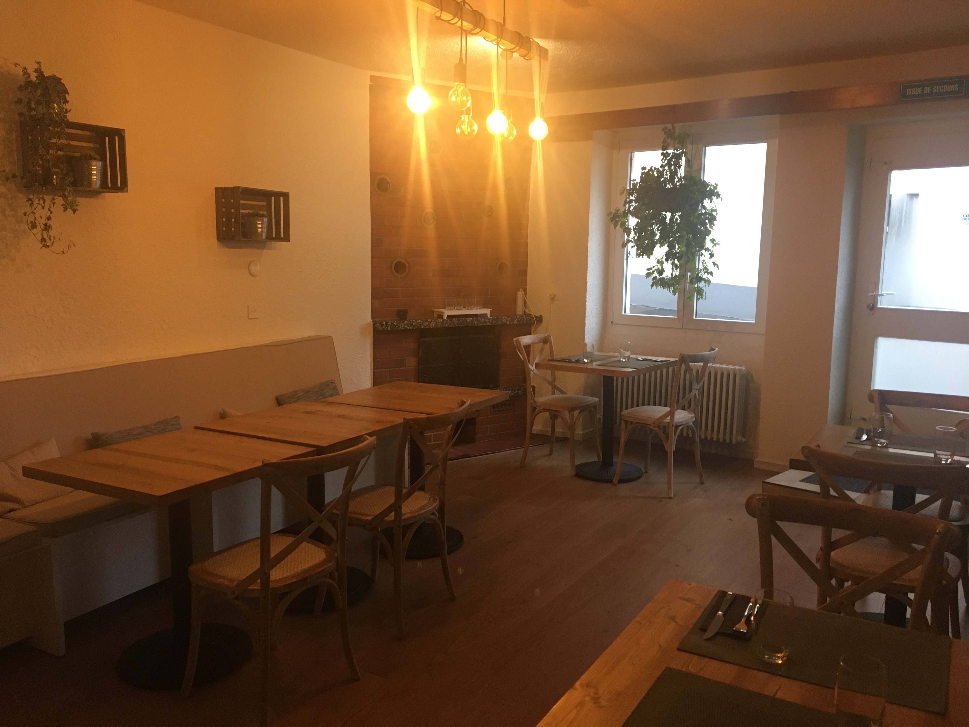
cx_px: 484
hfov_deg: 61.7
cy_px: 364
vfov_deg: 48.2
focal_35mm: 29
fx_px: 812
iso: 160
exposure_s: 1/33
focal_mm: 4.15
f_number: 2.2
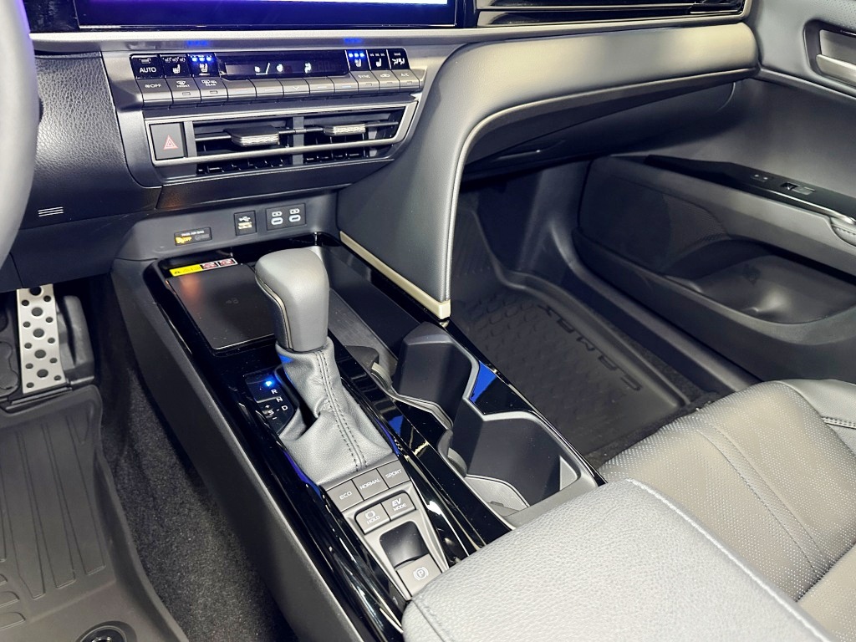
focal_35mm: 24
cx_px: 428
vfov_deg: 56.8
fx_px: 593
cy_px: 321
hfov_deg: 71.6
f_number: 1.78
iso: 1000
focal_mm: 6.86
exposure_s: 1/30
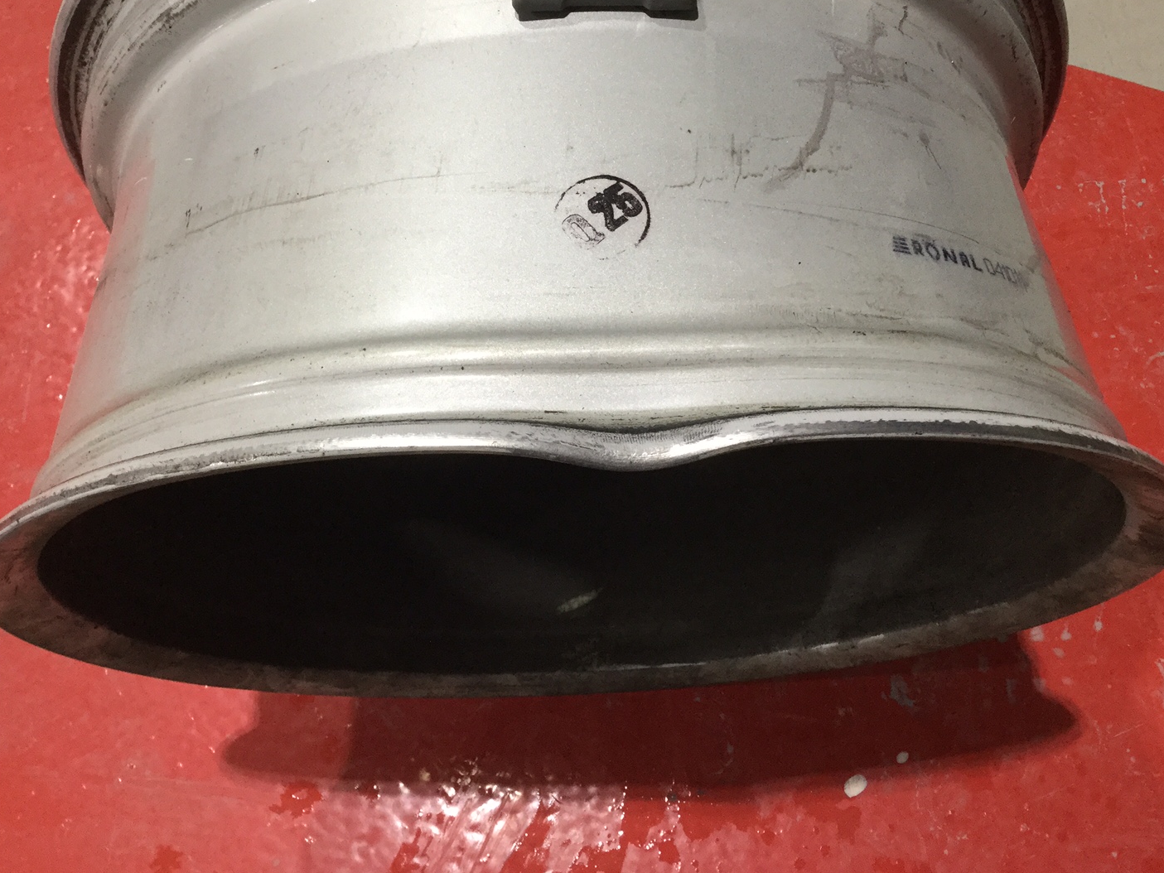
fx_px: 1211
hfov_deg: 51.3
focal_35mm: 36
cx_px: 597
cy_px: 367
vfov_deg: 39.6
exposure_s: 1/33
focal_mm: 3.3
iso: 100
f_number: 2.4
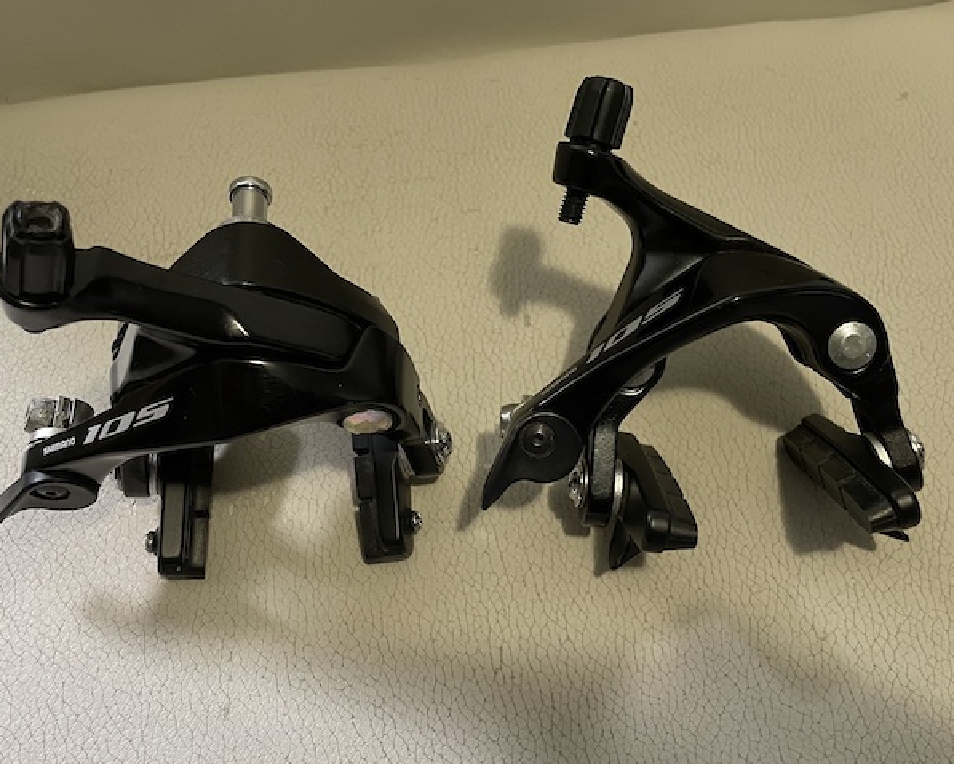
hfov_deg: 52.8
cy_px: 395
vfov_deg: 43.4
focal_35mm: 34
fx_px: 960
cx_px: 468
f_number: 1.6
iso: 320
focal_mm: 4.2
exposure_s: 1/60
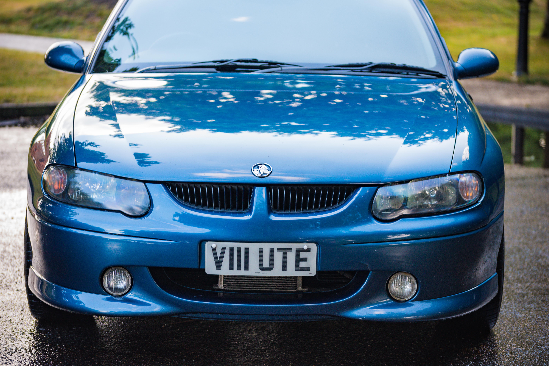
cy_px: 183
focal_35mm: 105
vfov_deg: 13.1
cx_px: 274
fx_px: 1602
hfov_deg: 19.4
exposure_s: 1/160
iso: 500
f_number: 3.5
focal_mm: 105
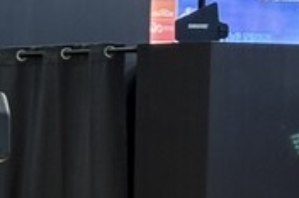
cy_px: 296
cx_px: -279
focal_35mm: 272
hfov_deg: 7.3
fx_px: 2257
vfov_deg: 5.0
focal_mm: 6.76
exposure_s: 1/60
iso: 200
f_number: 1.78
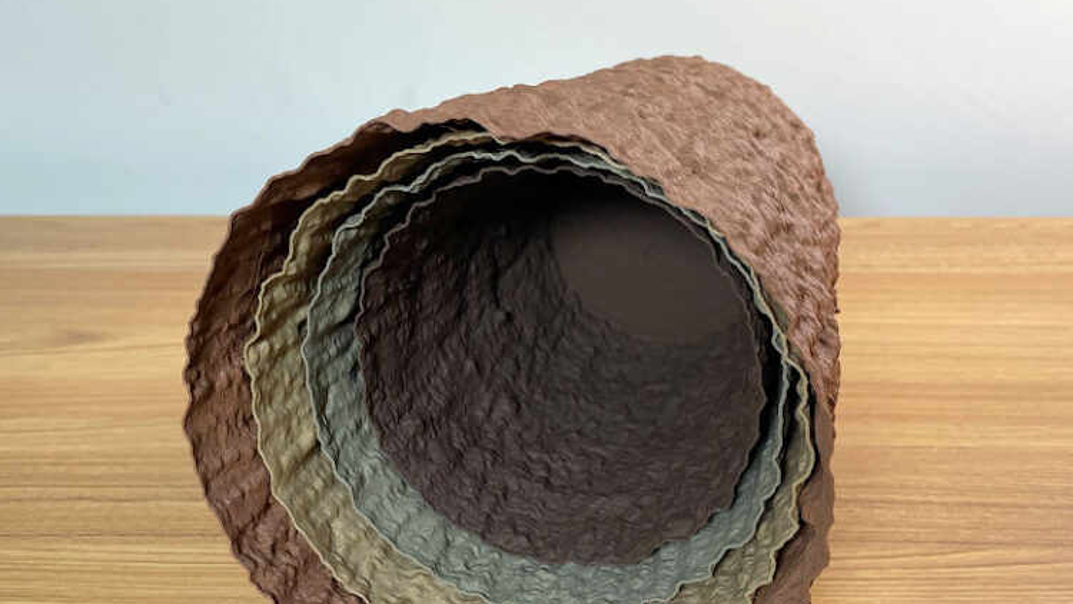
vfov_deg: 39.8
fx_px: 825
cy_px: 392
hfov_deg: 66.1
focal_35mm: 29
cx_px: 536
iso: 64
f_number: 1.6
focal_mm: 4.2
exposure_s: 1/100
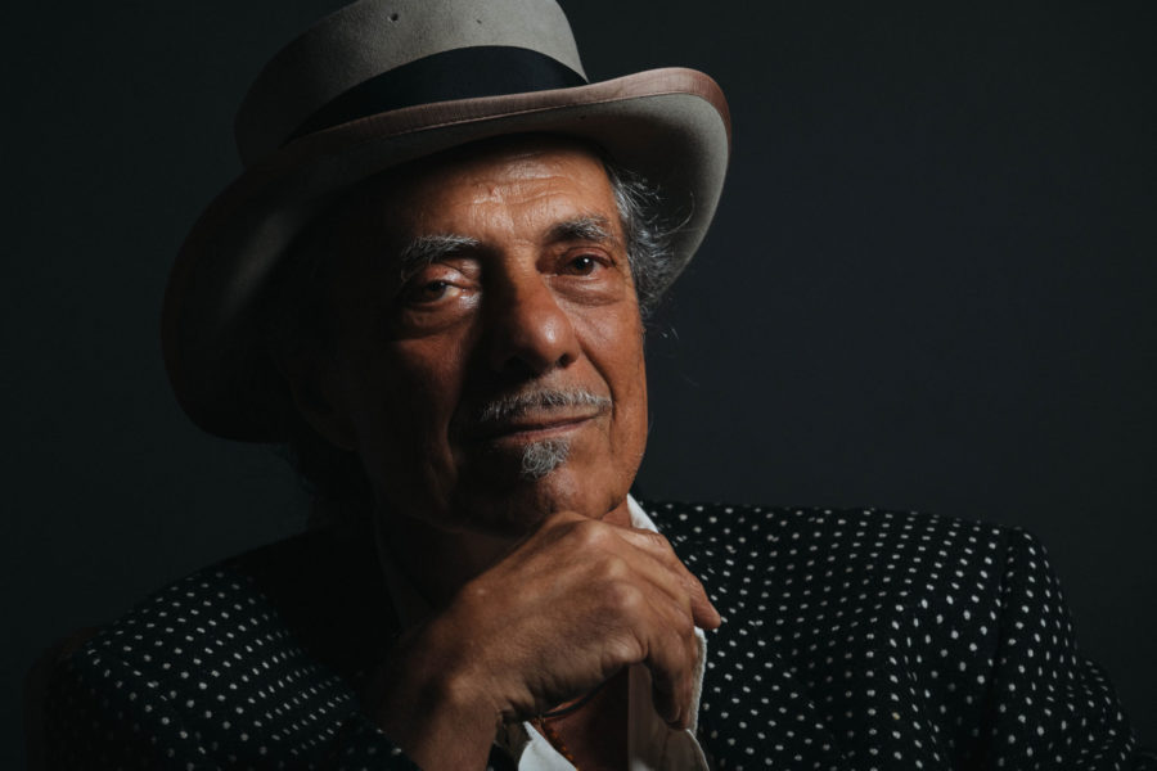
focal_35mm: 210
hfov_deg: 9.8
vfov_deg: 6.5
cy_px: 386
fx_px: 6749
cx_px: 578
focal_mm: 140
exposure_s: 1/250
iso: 200
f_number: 6.4
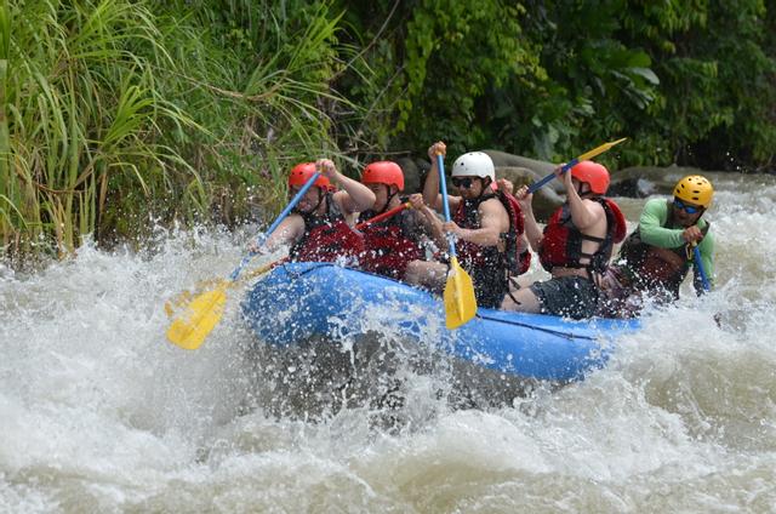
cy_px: 257
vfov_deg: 4.3
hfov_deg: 6.6
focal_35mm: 315
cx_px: 388
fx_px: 6776
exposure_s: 1/3200
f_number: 7.1
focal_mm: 210
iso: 1000
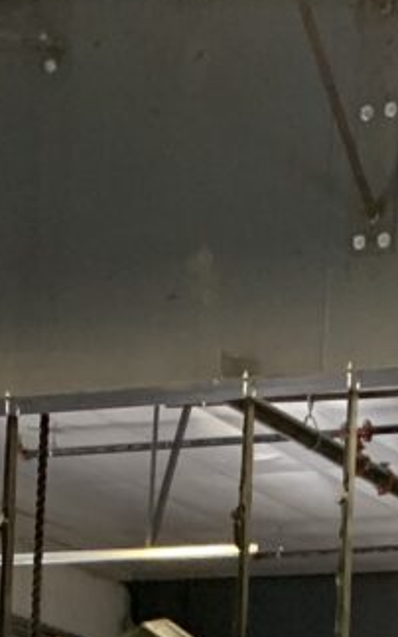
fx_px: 2272
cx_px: 491
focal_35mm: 131
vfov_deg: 14.0
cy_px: 1169
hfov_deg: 9.8
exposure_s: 1/60
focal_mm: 4.25
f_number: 1.8
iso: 320
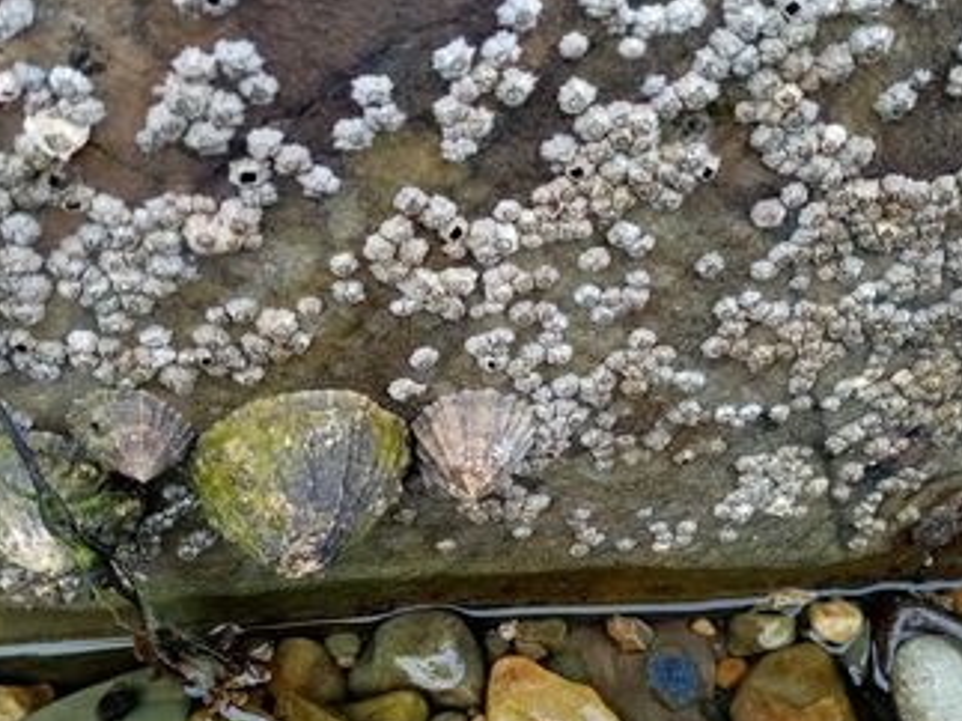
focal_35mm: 36
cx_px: 561
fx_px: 1000
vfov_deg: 39.6
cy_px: 329
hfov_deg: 51.1
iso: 100
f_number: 1.8
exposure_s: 1/153
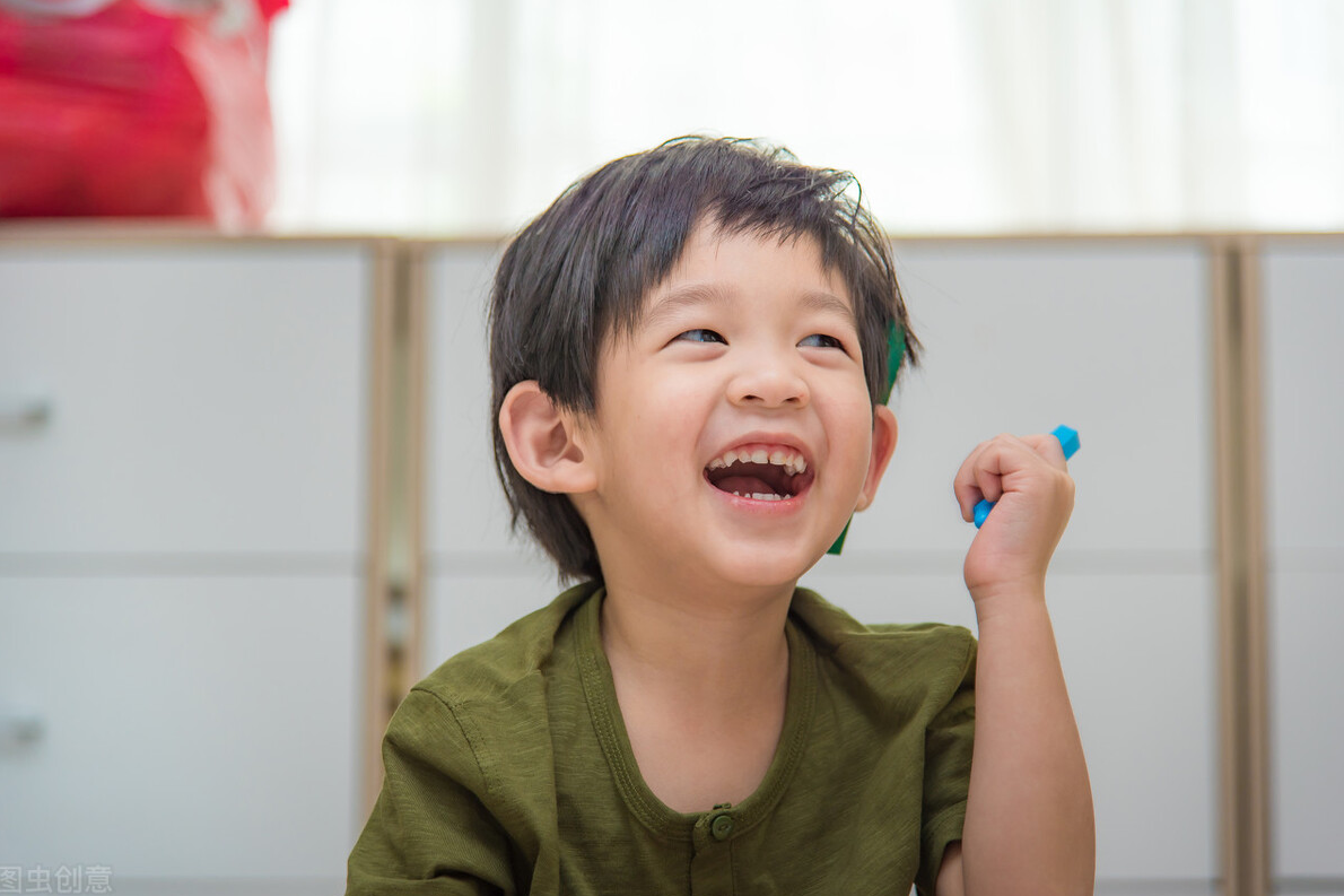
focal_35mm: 113
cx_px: 667
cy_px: 451
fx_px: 4218
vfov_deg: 12.1
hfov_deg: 18.1
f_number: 4
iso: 100
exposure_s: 1/125
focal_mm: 112
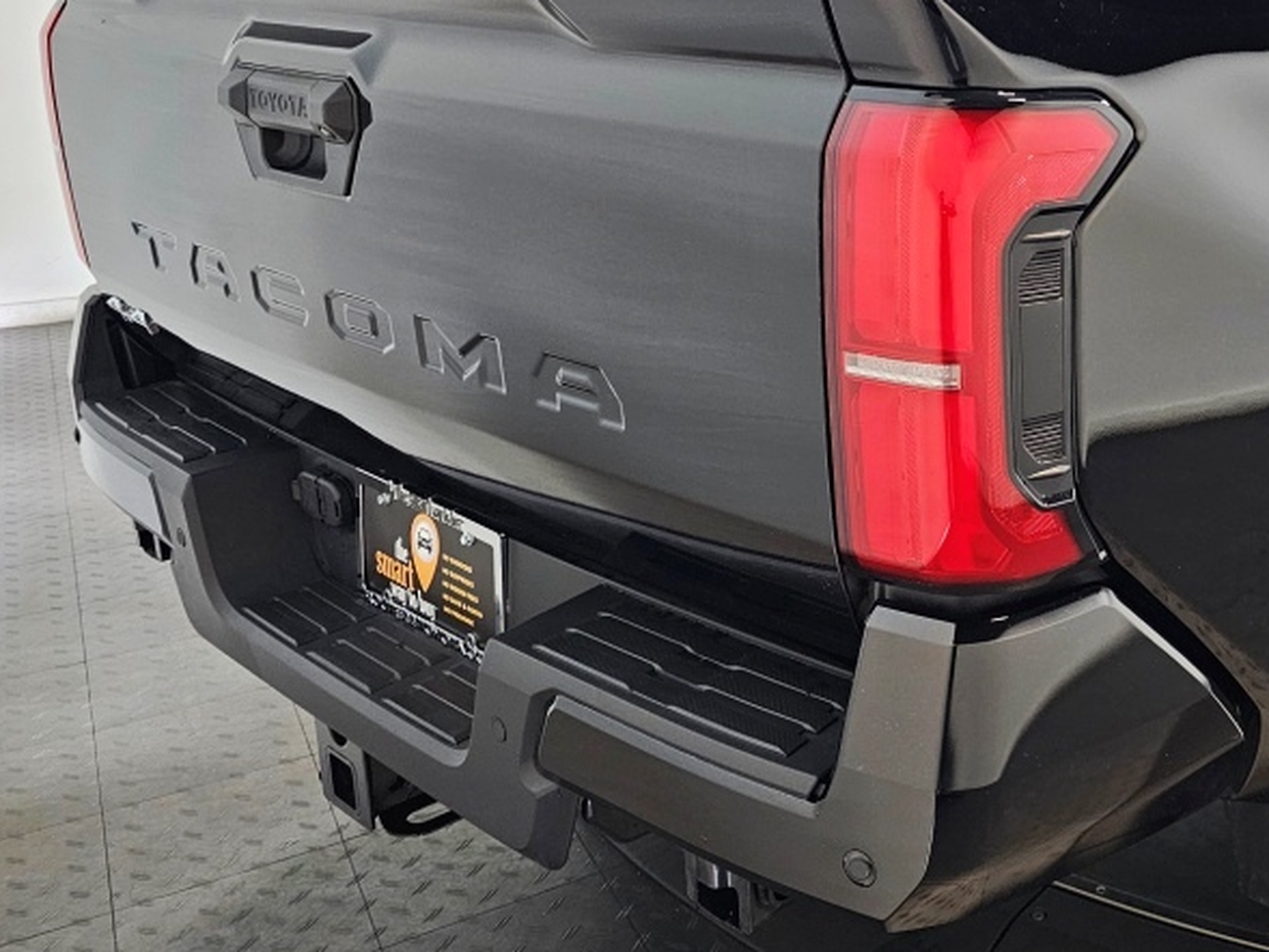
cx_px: 1060
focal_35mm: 40
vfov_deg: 35.7
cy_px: 338
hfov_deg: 44.0
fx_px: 1467
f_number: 1.7
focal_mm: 6.3
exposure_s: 1/40
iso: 640
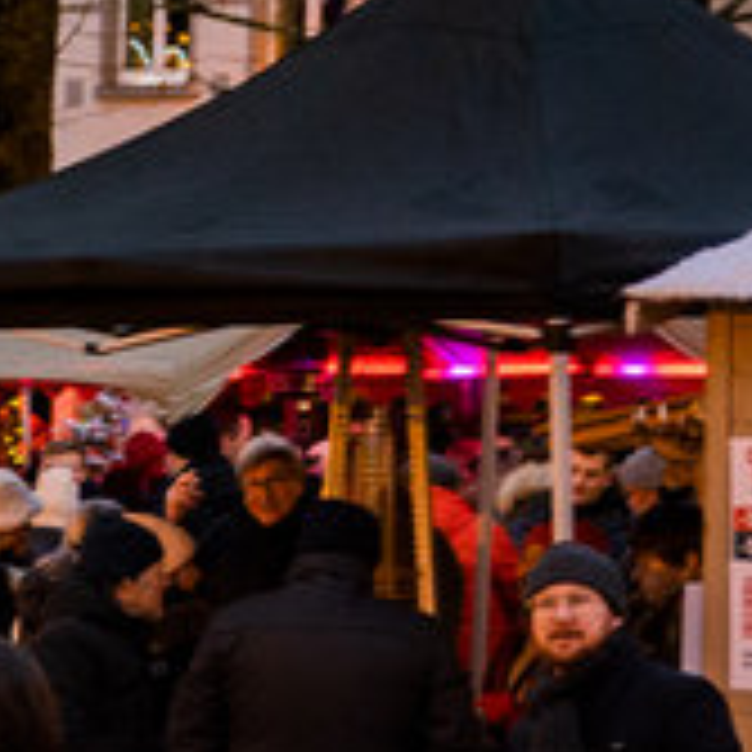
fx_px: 5014
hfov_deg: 7.6
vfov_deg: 8.6
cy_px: 588
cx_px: -1409
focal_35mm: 204
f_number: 3.5
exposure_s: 1/60
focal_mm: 40
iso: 1800
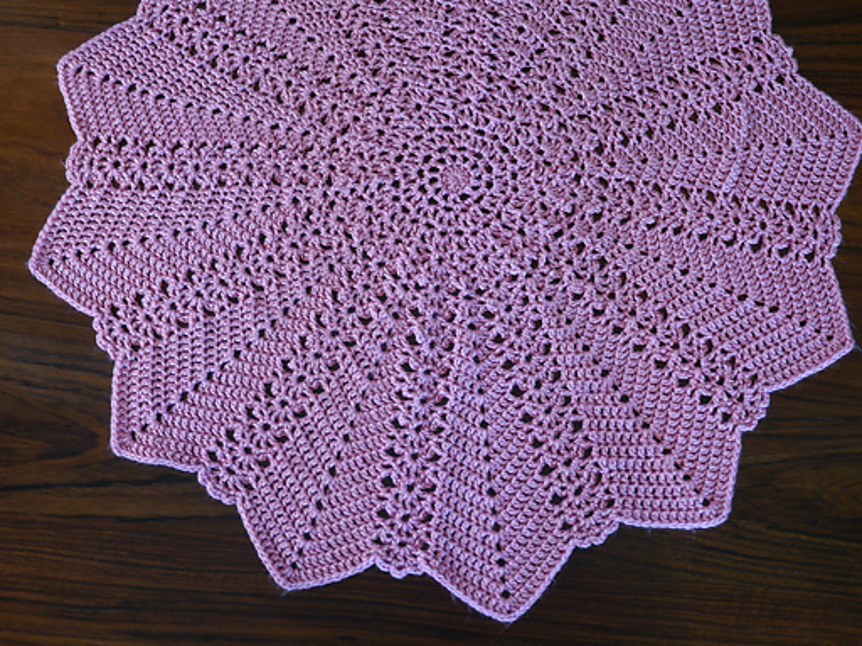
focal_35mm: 50
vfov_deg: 29.0
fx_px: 1245
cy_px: 246
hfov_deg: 38.2
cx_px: 446
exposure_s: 1/40
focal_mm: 20
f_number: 1.8
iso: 160
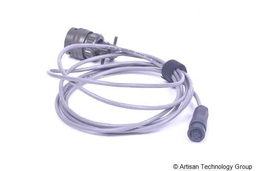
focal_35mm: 69
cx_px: 128
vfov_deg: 19.7
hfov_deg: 29.2
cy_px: 86
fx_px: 491
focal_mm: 46
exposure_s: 1/200
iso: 200
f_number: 11
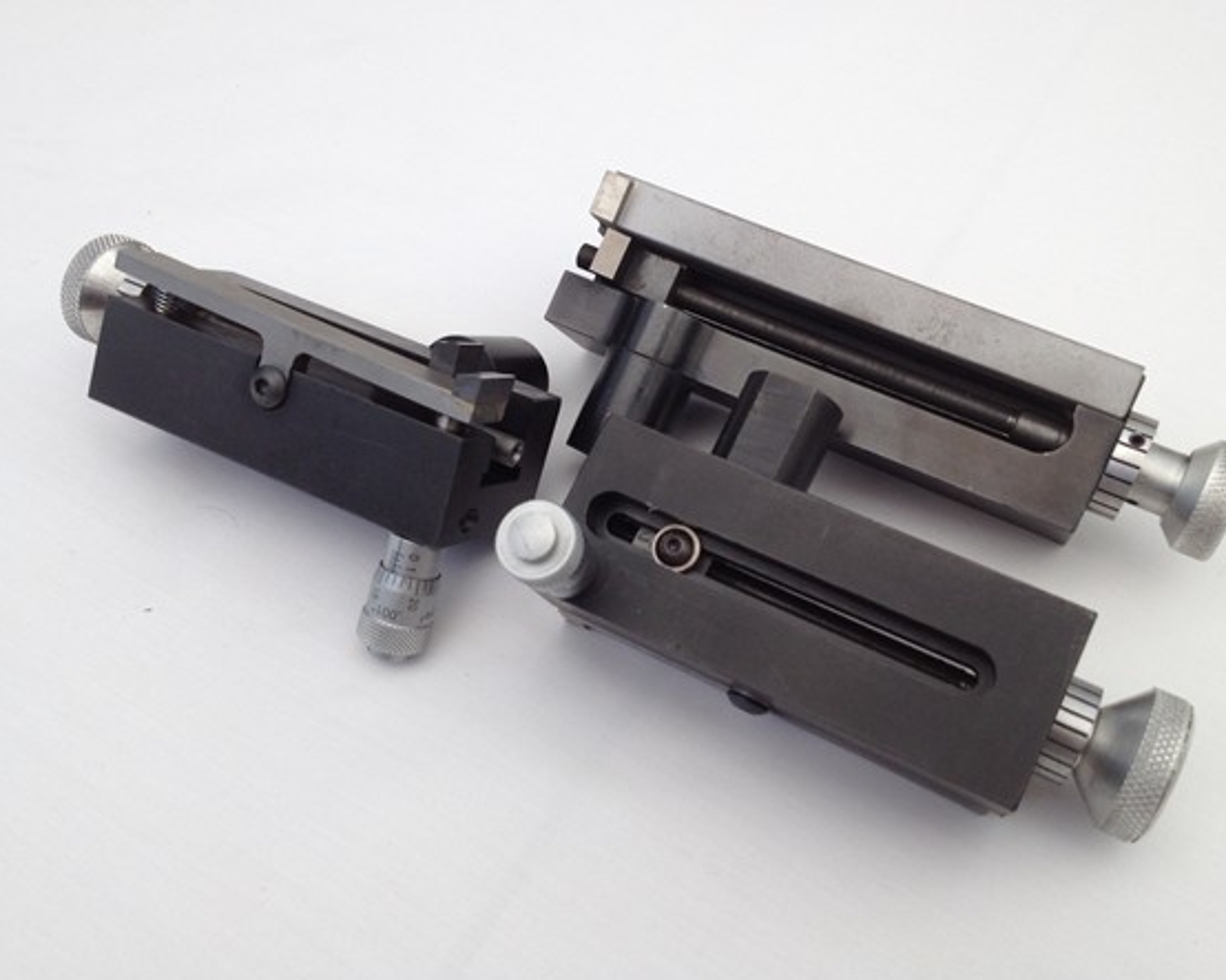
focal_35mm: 37
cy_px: 493
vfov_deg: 40.1
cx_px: 655
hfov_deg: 49.1
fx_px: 1342
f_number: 2.4
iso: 64
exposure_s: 1/800
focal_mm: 4.28
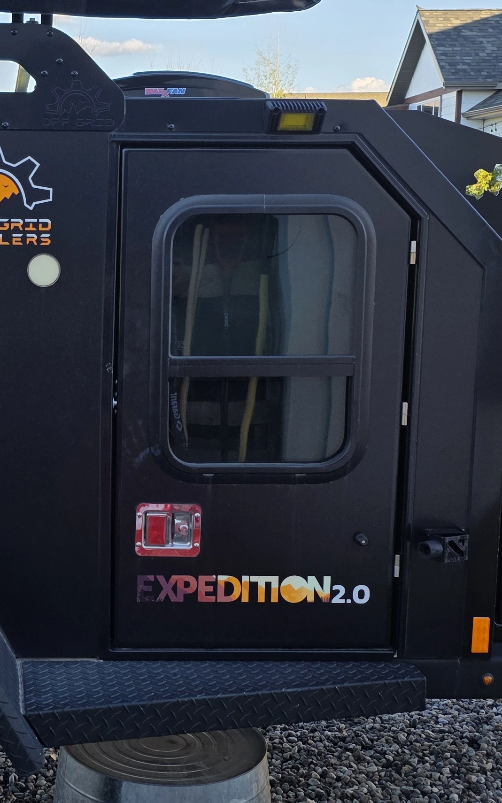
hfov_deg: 22.2
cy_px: 403
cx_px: 43
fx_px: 1248
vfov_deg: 35.7
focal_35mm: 57
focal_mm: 6.3
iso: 80
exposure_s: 1/1765
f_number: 1.7
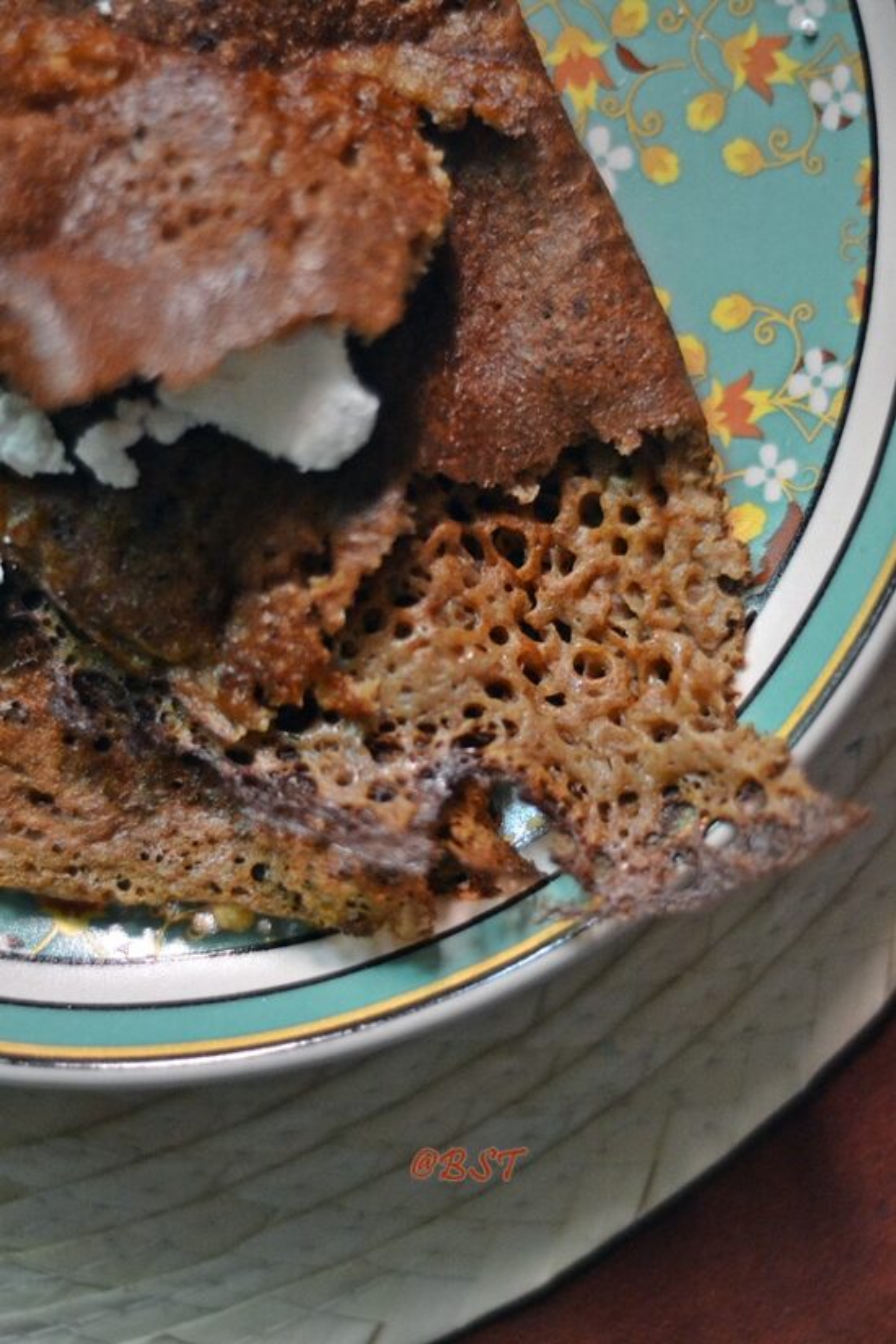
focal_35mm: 75
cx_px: 448
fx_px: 2800
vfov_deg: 27.0
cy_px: 672
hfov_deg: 18.2
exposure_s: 1/60
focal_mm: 50
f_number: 1.8
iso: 2000
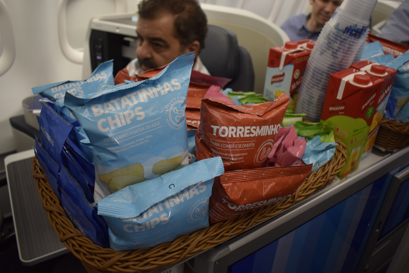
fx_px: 352
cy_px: 122
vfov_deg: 42.3
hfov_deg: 60.3
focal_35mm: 31
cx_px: 206
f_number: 3.5
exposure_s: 1/60
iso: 1000
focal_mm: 18
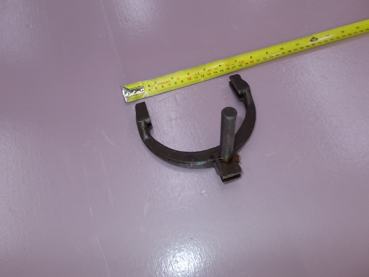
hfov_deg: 67.3
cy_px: 138
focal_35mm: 26
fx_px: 277
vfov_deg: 53.1
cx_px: 184
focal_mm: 4.6
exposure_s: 1/25
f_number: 3.2
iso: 200
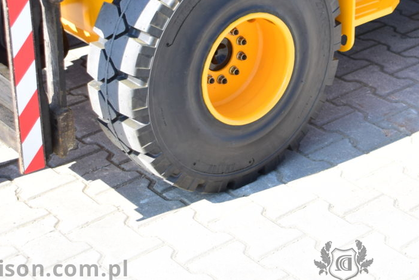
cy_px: -20
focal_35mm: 89
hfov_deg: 22.5
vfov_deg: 15.0
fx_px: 1036
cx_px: 340
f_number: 4.5
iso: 200
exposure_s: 1/320
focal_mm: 26
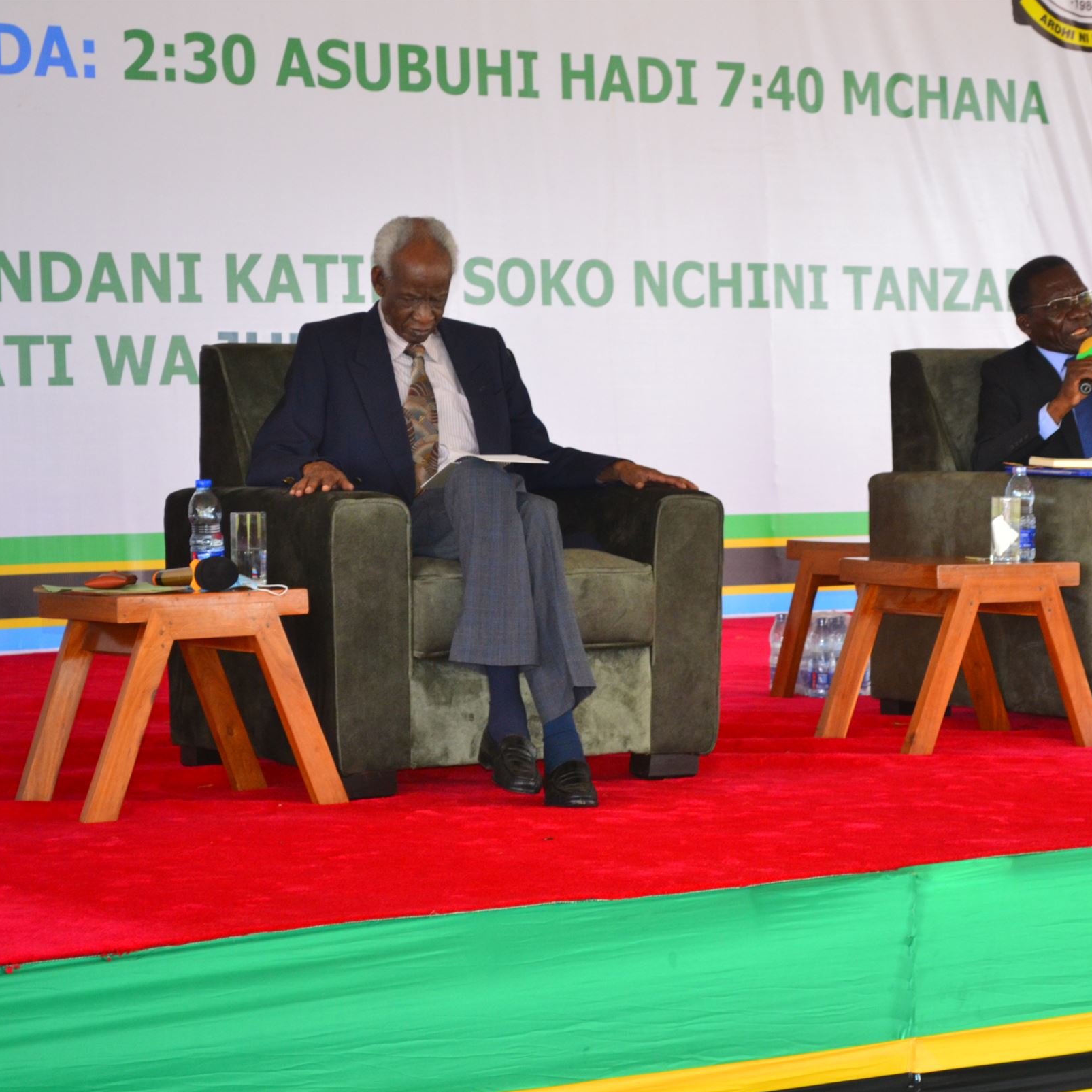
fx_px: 3770
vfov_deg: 16.5
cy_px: 546
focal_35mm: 106
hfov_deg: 16.4
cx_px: 788
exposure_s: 1/160
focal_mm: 55
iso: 800
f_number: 5.6
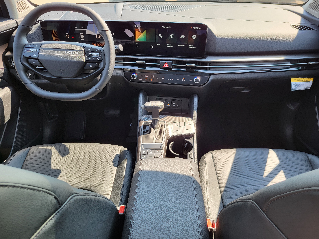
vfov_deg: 53.1
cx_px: 160
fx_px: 240
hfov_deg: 67.3
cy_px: 120
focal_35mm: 26
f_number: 1.8
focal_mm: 5.4
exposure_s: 1/126
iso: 40
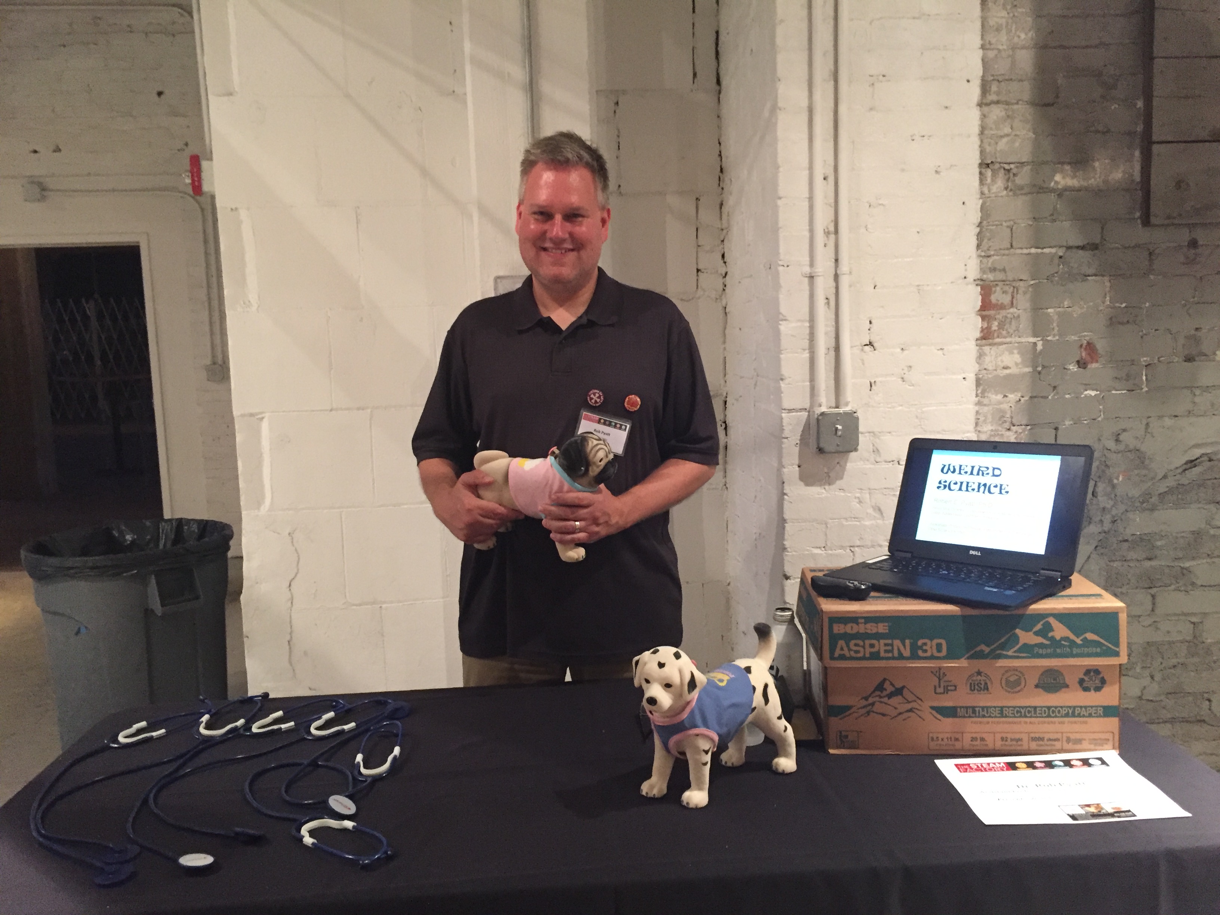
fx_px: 1022
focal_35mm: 29
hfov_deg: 61.7
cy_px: 458
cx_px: 610
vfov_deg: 48.2
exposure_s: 1/15
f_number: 2.2
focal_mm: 4.15
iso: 320
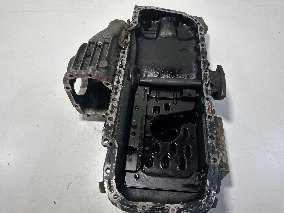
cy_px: 103
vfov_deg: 51.3
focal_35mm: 27
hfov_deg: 65.3
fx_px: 222
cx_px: 147
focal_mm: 5.7
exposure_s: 1/887
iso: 50
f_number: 1.5
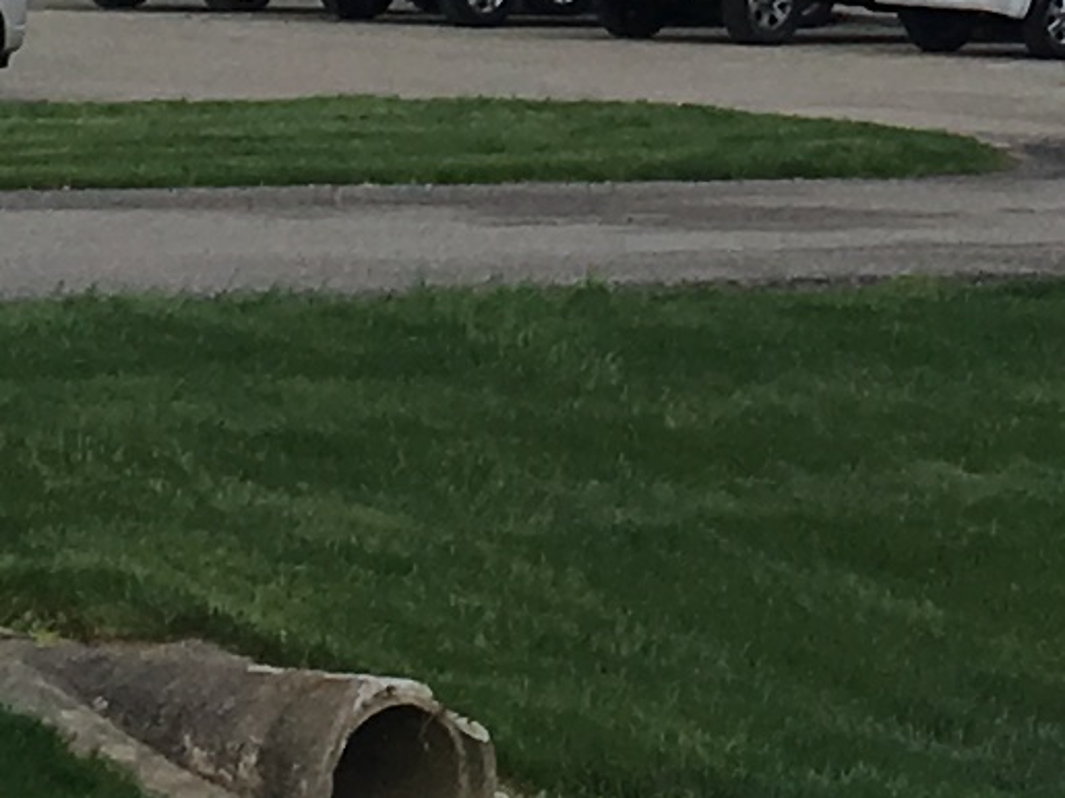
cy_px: -724
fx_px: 6982
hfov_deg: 8.5
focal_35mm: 227
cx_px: 1687
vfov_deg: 6.4
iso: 25
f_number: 2.2
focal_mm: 4.15
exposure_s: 1/905
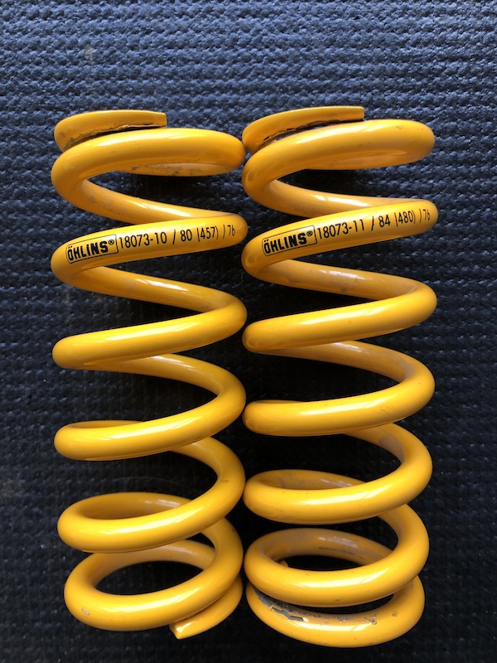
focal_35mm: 28
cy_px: 332
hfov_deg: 49.7
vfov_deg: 63.4
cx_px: 248
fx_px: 536
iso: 40
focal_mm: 4
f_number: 1.8
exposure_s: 1/30
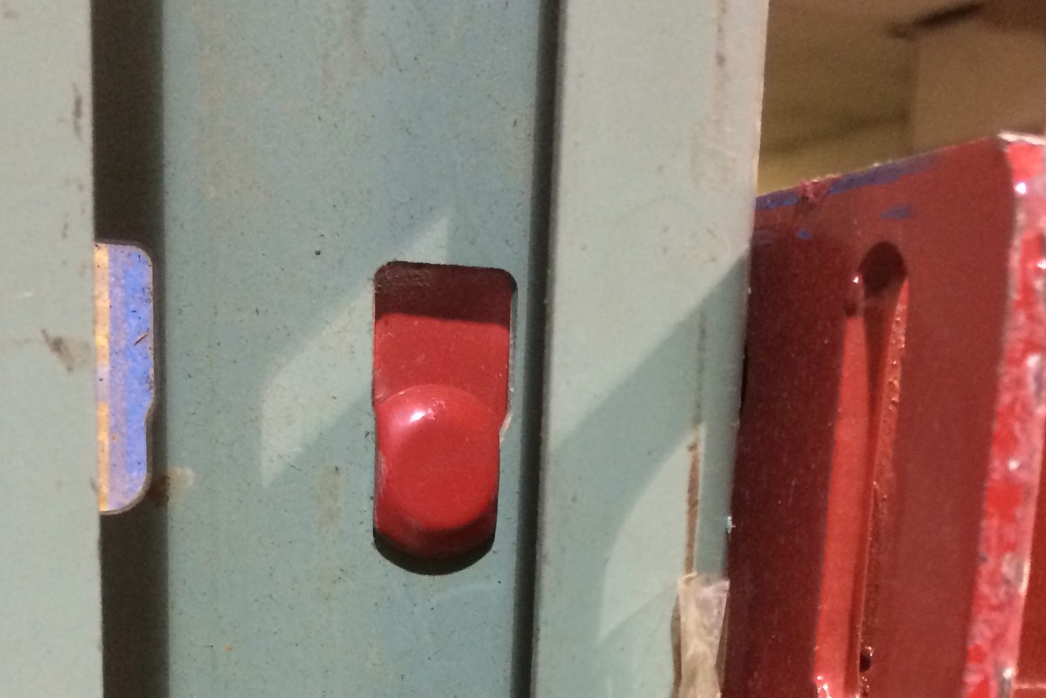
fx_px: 1918
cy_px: 947
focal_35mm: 66
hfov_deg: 30.5
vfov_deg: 18.9
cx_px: 541
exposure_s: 1/24
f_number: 2.2
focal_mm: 4.12
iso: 320
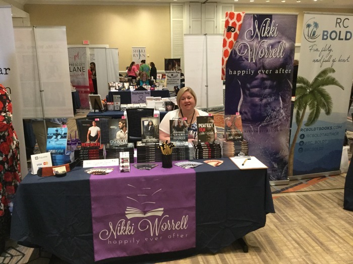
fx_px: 316
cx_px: 176
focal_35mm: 31
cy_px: 132
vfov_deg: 45.4
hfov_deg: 58.4
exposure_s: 1/24
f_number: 2.4
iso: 200
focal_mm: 3.3
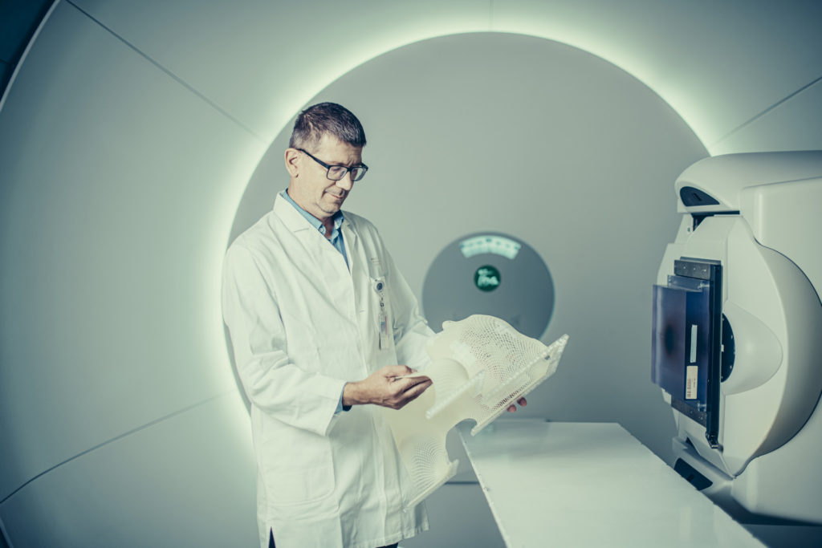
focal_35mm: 50
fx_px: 1142
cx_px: 411
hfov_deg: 39.6
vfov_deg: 27.0
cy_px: 274
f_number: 2
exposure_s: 1/100
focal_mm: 50
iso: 80
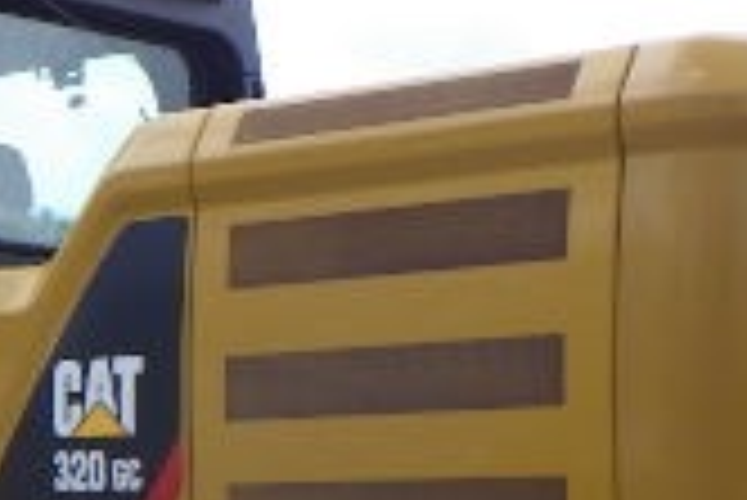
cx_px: 279
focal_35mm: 136
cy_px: 626
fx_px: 2824
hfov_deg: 15.0
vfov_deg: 9.9
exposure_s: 1/400
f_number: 4.6
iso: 125
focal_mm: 6.1
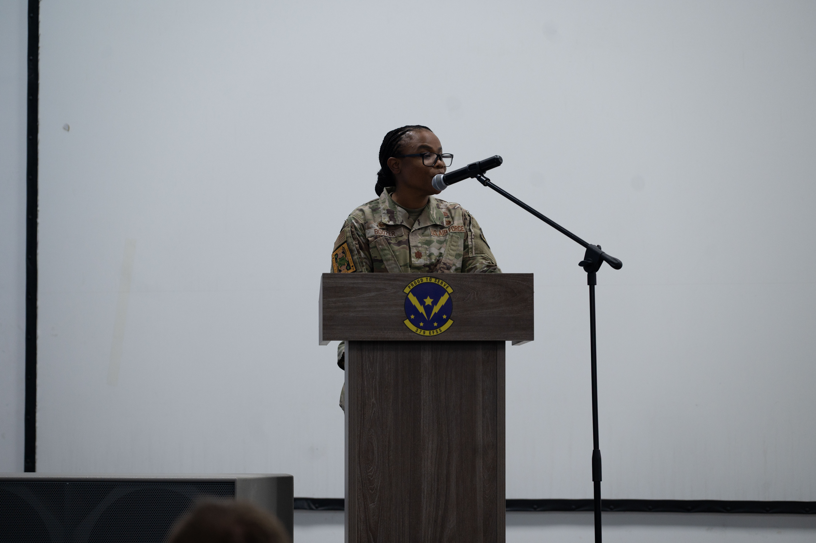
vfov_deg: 11.4
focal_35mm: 120
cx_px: 408
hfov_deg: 17.1
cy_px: 272
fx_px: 2718
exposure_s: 1/125
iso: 1000
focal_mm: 120
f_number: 4
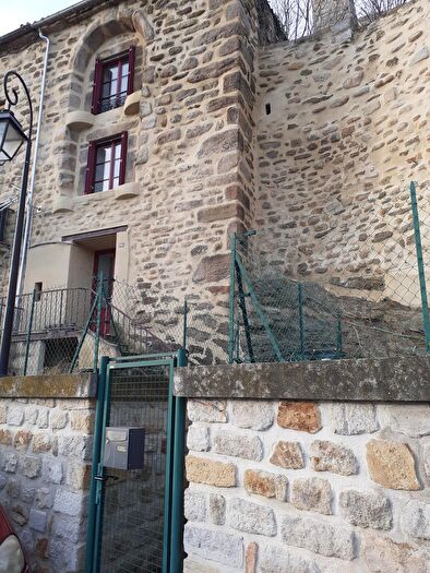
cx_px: 215
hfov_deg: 51.4
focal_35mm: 27
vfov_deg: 65.3
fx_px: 447
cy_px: 286
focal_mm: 3.6
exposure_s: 1/197
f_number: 1.9
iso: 40
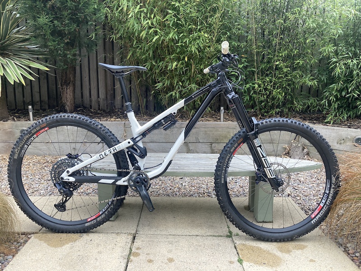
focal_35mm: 28
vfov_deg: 49.7
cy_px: 136
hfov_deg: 63.4
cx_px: 180
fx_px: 292
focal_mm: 3.99
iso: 20
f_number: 1.8
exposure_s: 1/260
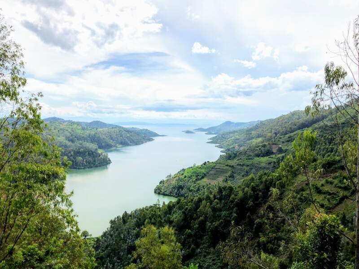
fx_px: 290
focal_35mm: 28
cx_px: 180
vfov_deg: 49.7
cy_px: 134
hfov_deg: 63.4
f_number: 1.8
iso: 25
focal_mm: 3.99
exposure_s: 1/4808
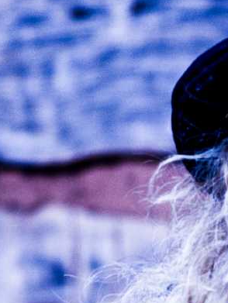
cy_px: 425
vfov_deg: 1.9
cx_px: 413
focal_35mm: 1040
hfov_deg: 1.4
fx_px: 9118
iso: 400
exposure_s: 1/200
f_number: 4.5
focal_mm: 137.5
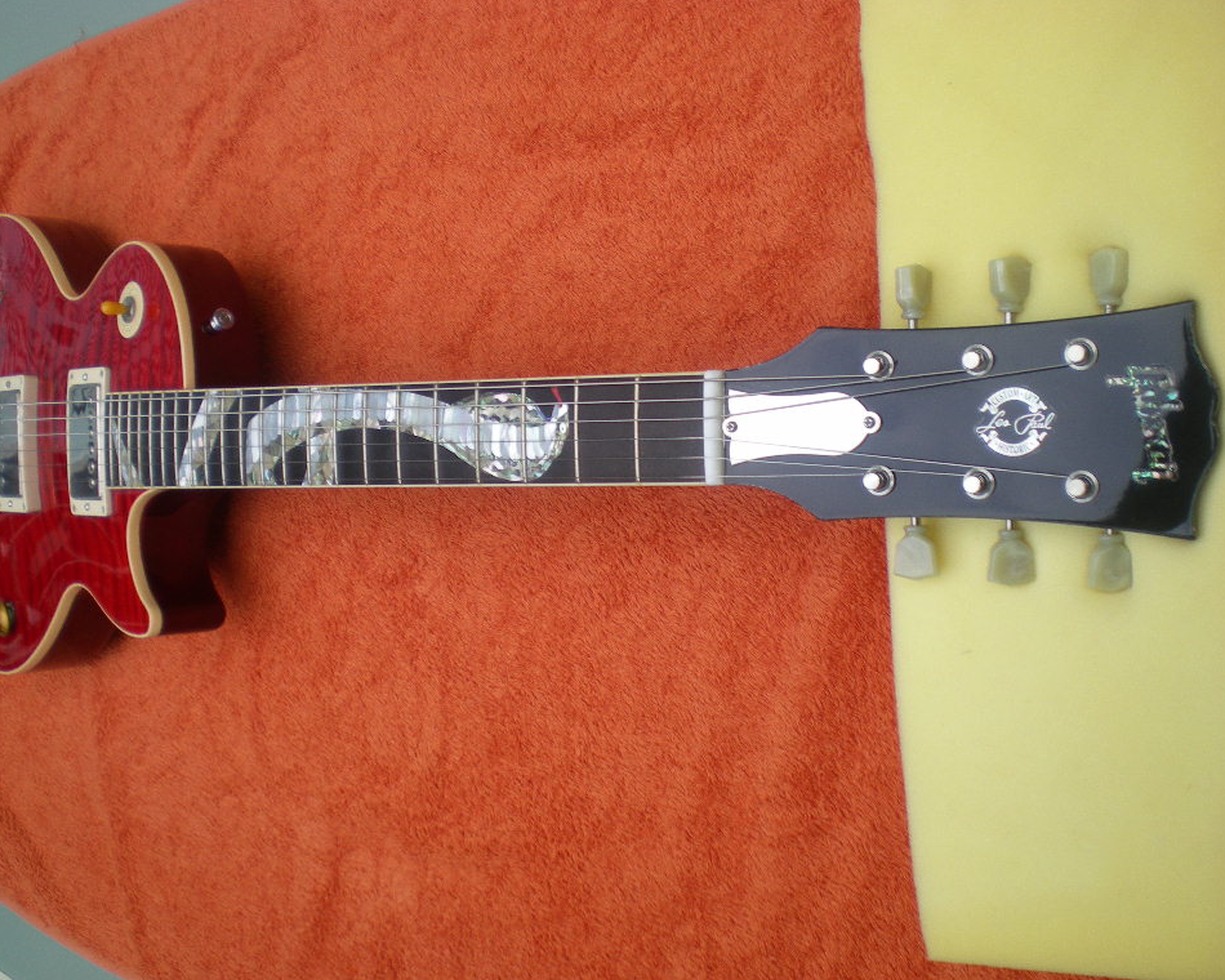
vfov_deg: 37.3
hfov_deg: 45.8
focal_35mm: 40
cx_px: 583
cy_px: 486
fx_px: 1450
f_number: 3.1
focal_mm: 6.3
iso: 50
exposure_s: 1/75.3
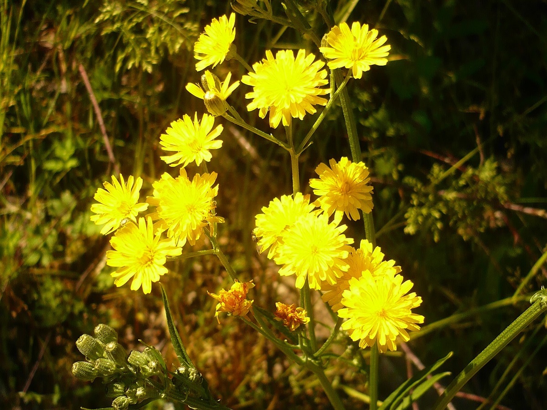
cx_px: 274
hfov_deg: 52.6
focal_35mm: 35
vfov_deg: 40.7
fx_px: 553
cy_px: 205
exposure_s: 1/800
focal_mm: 5.8
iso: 100
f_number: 2.8
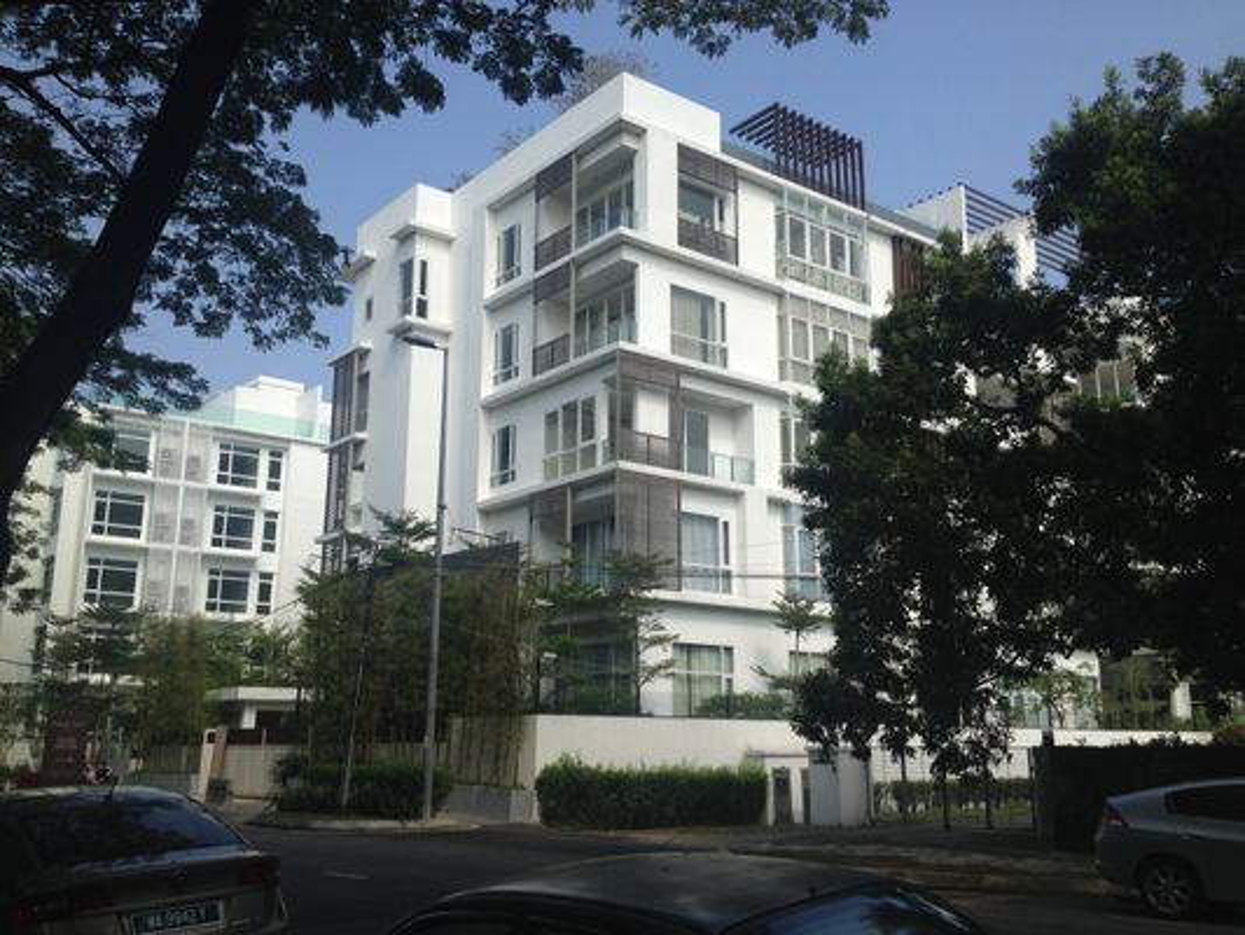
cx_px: 622
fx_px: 1259
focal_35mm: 35
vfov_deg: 40.7
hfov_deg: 52.6
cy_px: 468
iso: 50
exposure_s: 1/1842
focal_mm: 4.28
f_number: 2.4
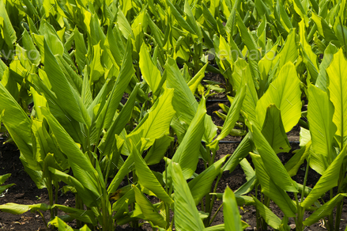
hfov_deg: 27.2
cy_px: 91
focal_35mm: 74
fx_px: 713
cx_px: 119
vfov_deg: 18.4
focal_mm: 55
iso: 100
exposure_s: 1/320
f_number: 8
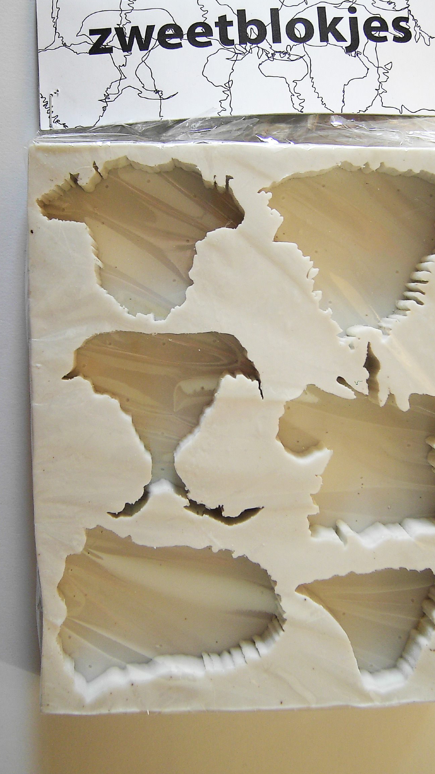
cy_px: 346
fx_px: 923
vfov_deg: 45.4
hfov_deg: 26.5
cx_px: 263
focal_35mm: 45
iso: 50
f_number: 2.8
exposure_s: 1/25
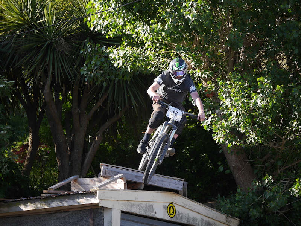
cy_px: 113
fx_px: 1739
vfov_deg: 7.4
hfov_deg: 9.9
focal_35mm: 200
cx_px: 150
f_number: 2.8
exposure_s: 1/640
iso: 200
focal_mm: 100
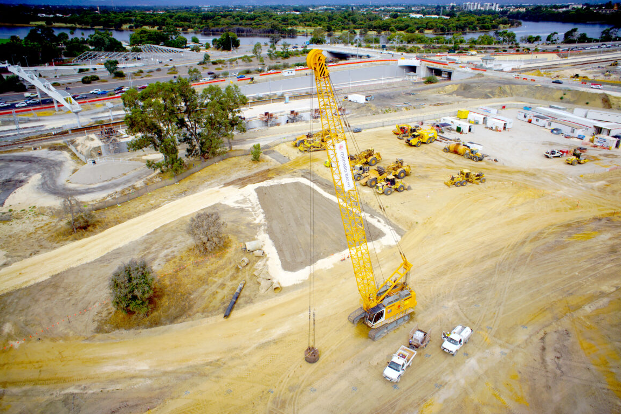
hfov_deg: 71.5
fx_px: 431
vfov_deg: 51.3
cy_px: 201
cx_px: 322
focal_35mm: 25
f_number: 13
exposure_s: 1/125
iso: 100
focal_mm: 16
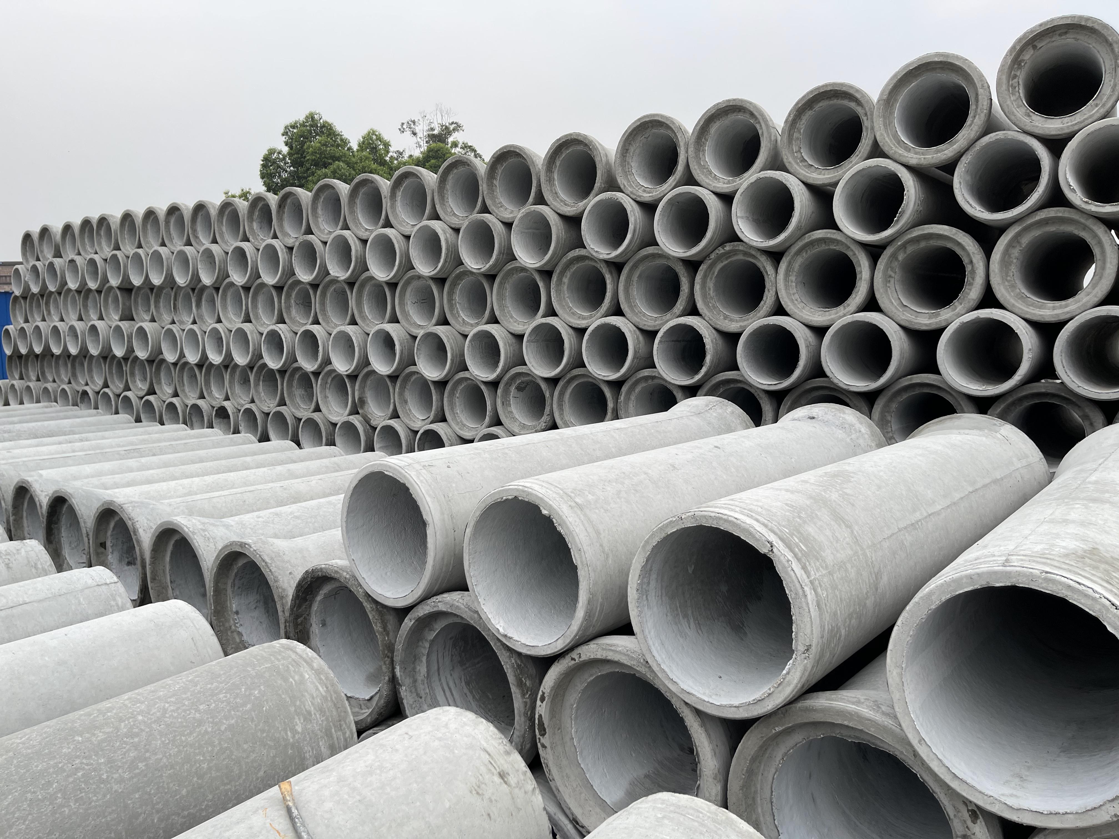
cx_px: 560
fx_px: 840
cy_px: 420
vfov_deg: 53.1
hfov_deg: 67.3
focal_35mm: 26
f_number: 1.6
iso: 50
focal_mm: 5.1
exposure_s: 1/121
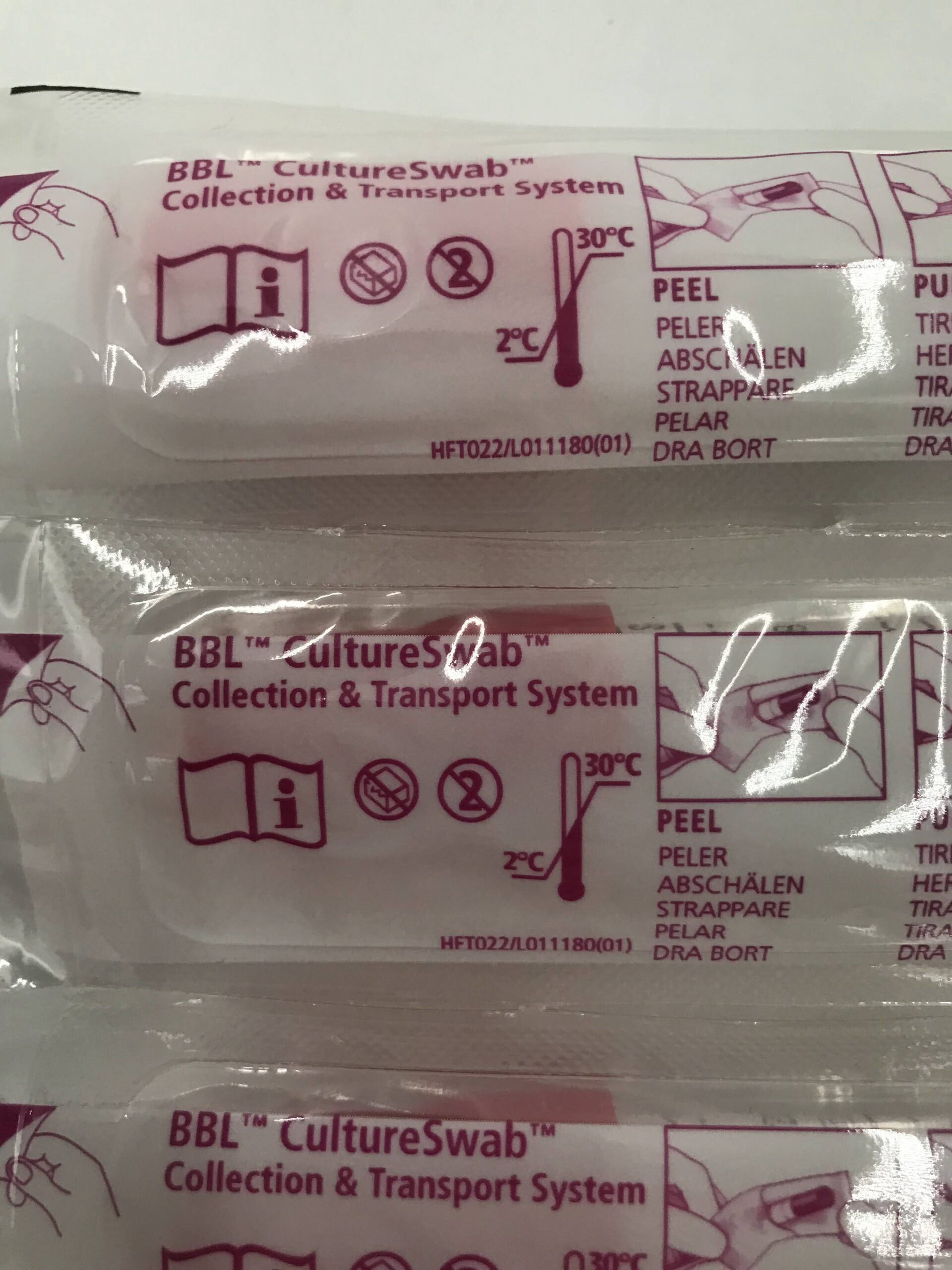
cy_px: 635
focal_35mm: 28
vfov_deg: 63.4
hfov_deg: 49.7
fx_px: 1027
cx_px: 476
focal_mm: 3.99
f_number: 1.8
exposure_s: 1/30
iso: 25
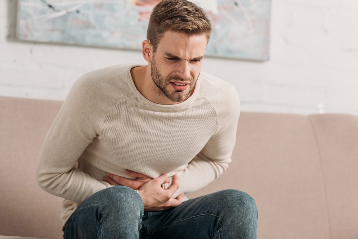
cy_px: 120
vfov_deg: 8.6
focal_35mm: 160
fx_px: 1591
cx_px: 179
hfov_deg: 12.8
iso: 100
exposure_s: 1/200
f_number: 3.5
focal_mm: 160
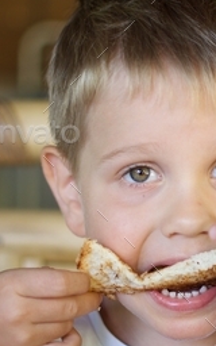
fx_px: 1160
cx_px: 217
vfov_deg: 16.9
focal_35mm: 123
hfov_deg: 10.5
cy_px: 197
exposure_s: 1/90
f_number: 2
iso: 200
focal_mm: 35
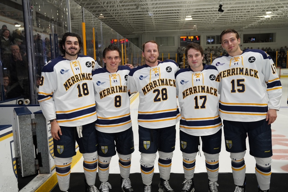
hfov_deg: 58.7
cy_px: 96
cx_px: 144
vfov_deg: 41.1
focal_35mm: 32
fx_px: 256
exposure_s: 1/250
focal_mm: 32
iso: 1250
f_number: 5.6
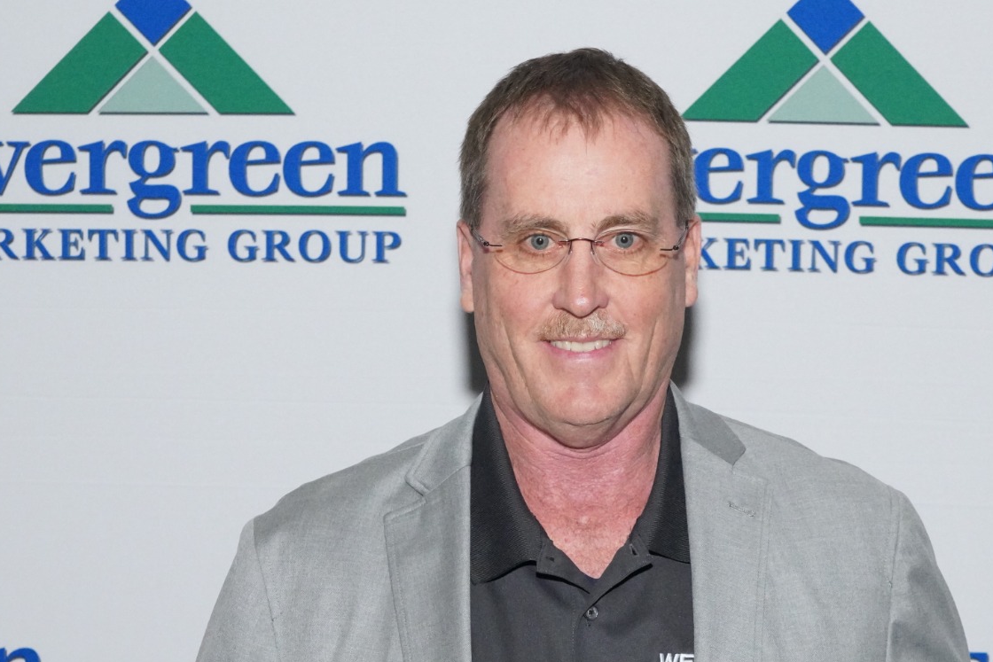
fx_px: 3310
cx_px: 513
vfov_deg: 11.4
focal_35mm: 120
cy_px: 596
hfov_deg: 17.1
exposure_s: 1/125
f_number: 7.1
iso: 5000
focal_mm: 56
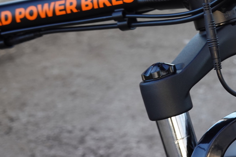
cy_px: 7
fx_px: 780
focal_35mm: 119
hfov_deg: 16.9
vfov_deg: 11.4
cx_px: 226
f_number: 4
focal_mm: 22.46
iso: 125
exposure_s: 1/80
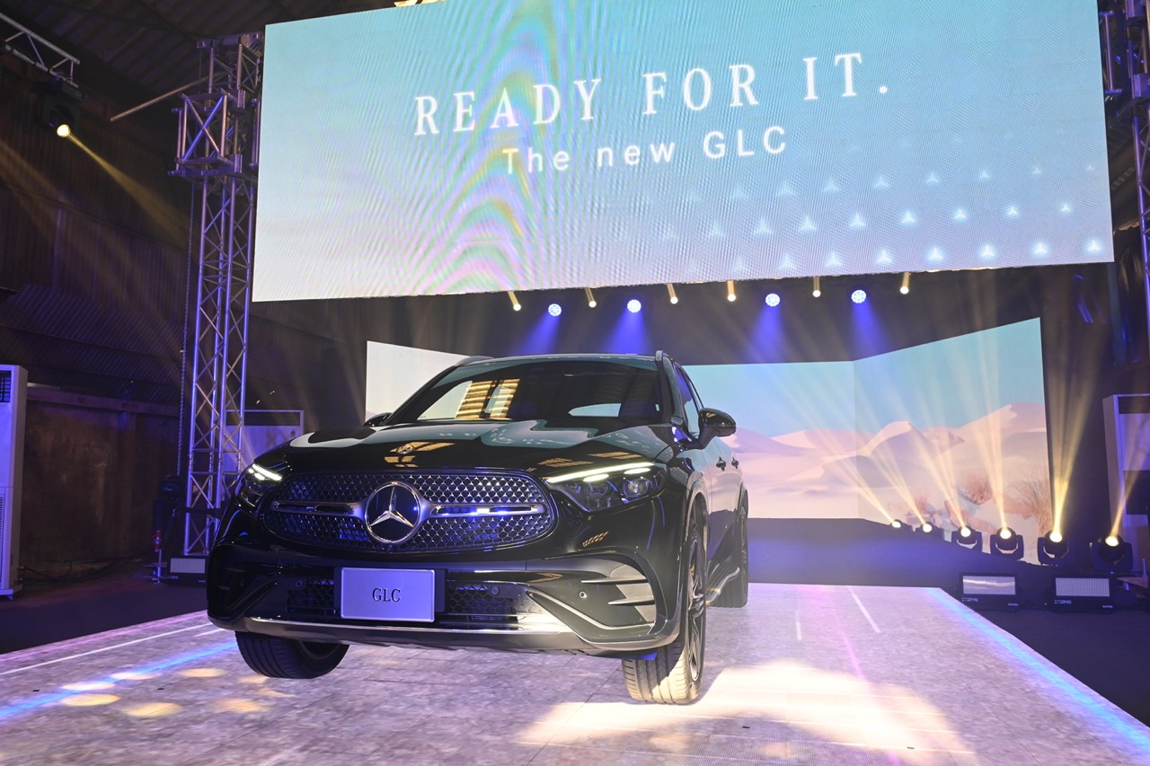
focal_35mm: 29
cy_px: 383
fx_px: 926
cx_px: 575
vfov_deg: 45.0
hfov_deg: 63.7
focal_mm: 29
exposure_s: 1/30
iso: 1600
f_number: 13
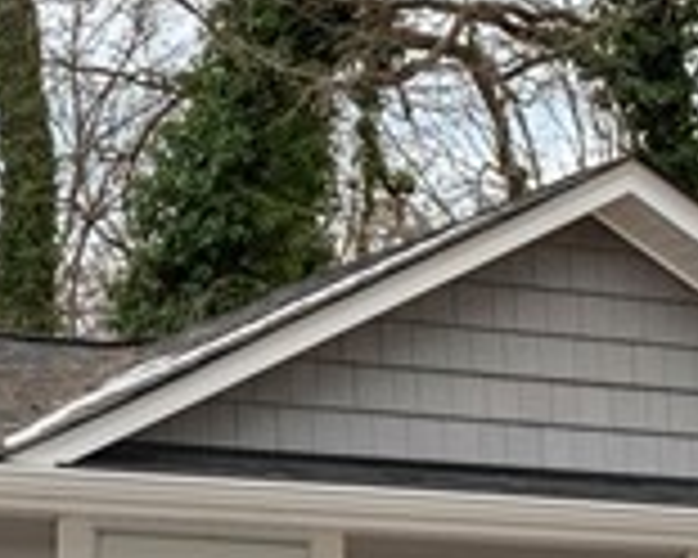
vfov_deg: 10.4
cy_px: 720
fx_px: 2995
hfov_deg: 13.3
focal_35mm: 145
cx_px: 223
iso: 800
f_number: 8
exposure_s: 1/80
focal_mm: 22
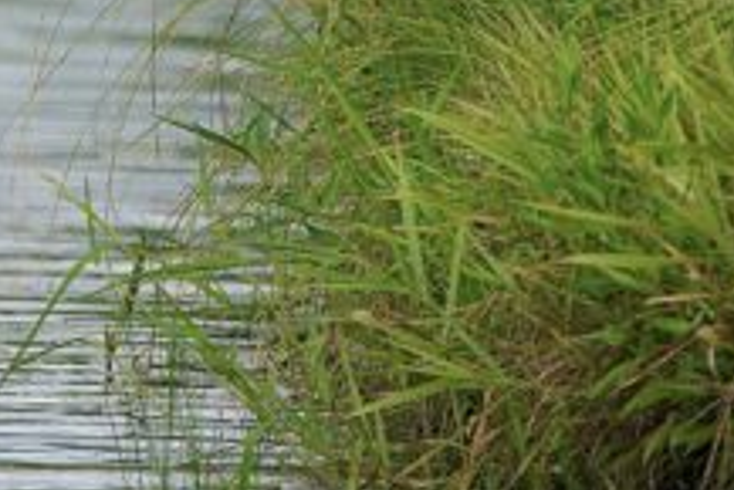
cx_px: 338
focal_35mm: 2832
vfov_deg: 0.5
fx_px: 57778
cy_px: -69
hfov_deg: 0.7
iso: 250
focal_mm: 600
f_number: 6.3
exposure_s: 1/800
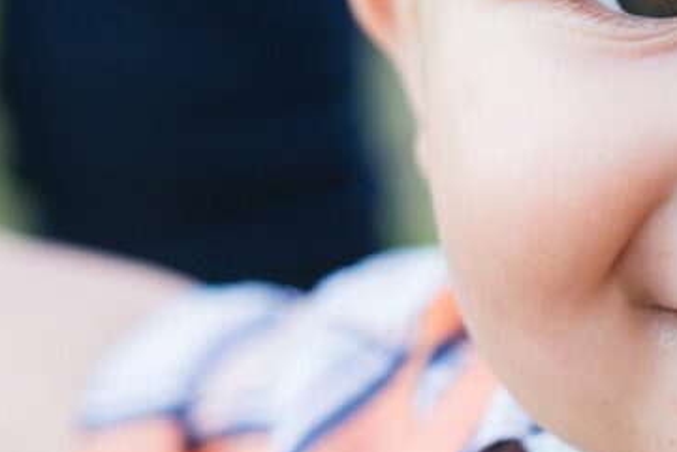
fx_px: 4344
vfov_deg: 5.9
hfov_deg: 8.8
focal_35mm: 231
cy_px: 54
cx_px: 899
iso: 800
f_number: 2.8
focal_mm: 52
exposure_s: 1/1000
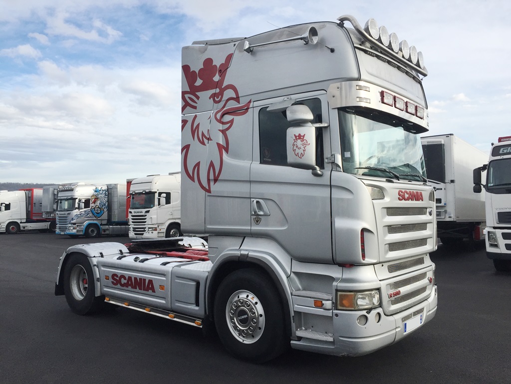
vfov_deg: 48.2
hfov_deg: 61.7
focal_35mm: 29
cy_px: 192
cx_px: 256
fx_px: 428
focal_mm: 4.15
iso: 32
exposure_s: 1/1199
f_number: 2.2
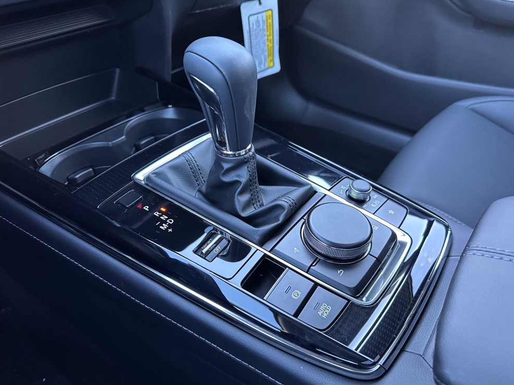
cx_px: 262
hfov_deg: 69.4
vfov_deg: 54.9
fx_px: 371
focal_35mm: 25
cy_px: 198
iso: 400
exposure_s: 1/56
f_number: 1.78
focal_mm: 6.86
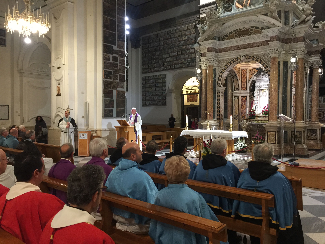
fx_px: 272
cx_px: 162
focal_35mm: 29
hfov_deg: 61.7
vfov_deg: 48.2
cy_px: 122
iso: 100
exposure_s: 1/10
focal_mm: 4.15
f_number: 2.2
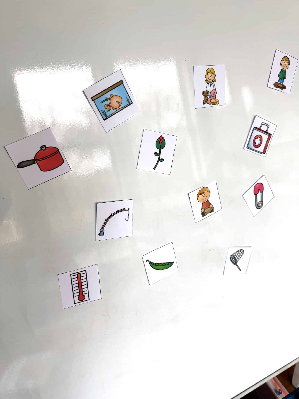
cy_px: 200
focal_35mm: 24
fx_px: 276
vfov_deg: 71.6
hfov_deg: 56.8
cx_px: 150
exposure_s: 1/178
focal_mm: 6.76
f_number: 1.78
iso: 64
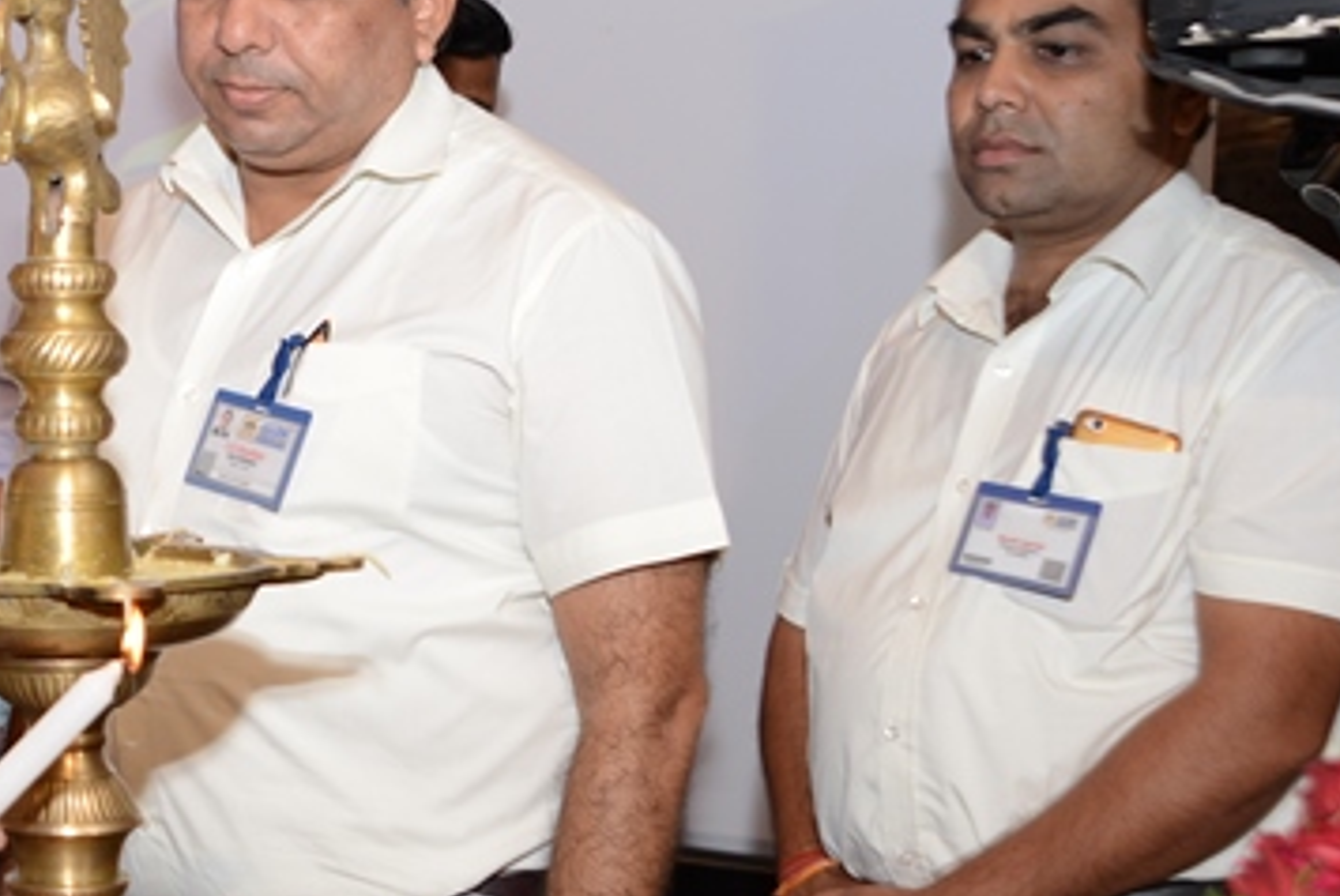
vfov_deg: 14.8
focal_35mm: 92
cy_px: 668
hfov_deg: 20.4
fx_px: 3427
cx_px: -350
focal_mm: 32
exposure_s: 1/125
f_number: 5.6
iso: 400
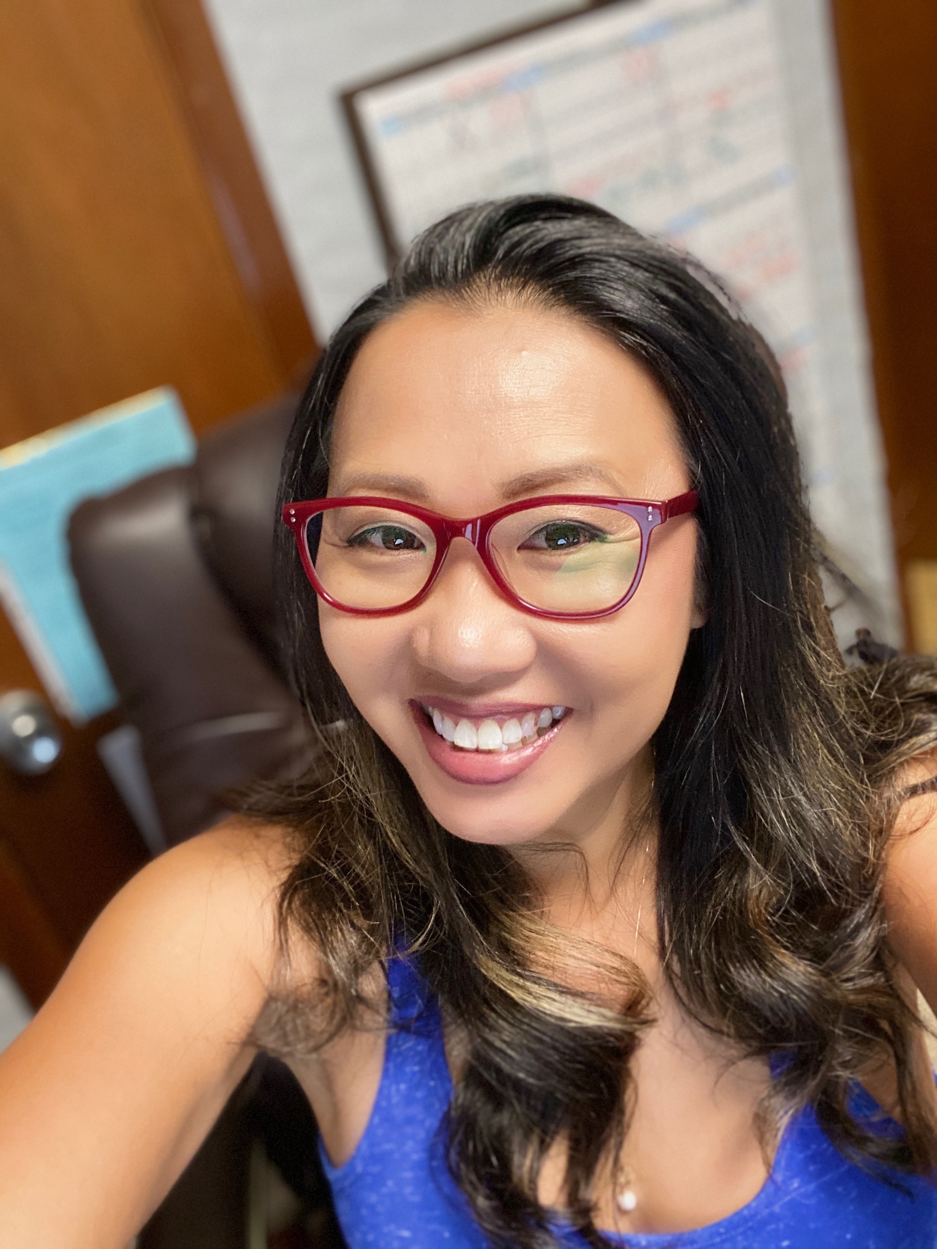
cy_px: 624
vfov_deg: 60.0
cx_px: 468
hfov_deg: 46.8
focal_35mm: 30
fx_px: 1083
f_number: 2.2
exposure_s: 1/40
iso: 320
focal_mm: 2.71
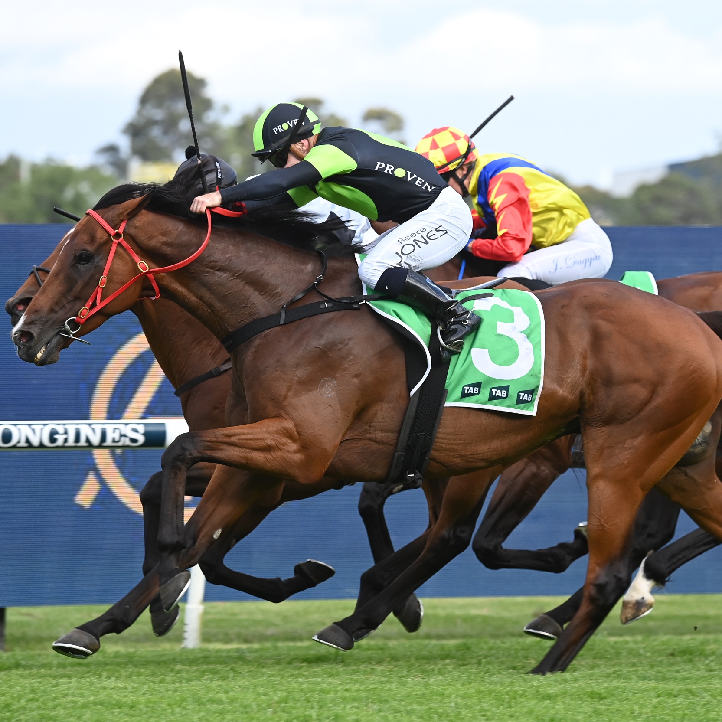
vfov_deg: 5.7
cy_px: 361
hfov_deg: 5.7
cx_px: 388
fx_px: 7244
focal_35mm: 307
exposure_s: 1/1250
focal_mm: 240
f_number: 5.6
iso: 900
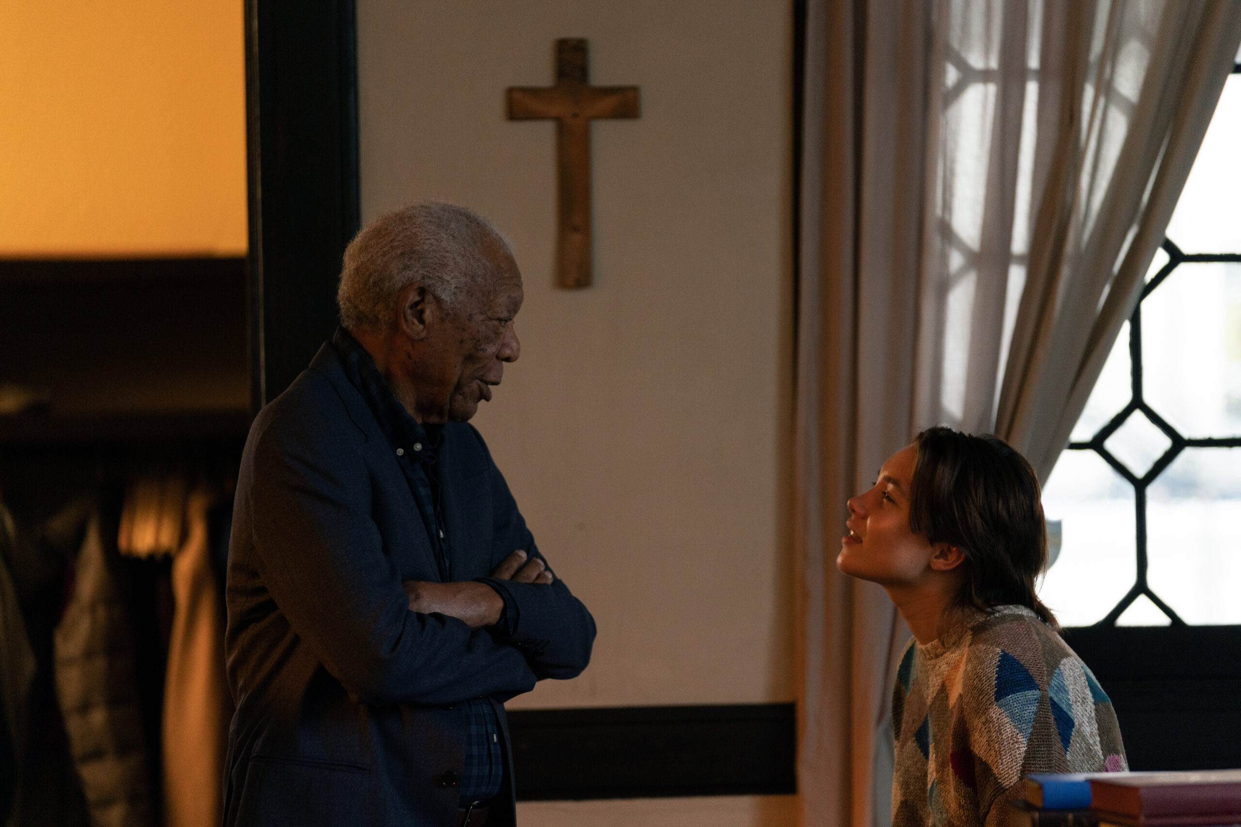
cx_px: 620
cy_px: 414
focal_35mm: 158
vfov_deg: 8.7
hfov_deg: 13.0
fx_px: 5447
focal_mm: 158
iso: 2500
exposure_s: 1/250
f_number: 2.8
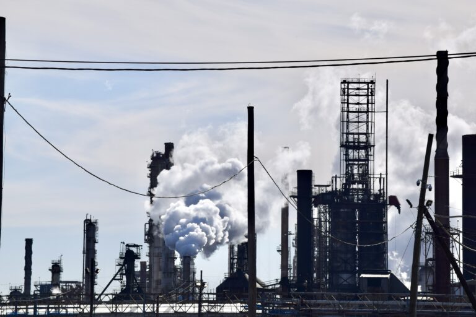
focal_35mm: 195
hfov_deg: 10.5
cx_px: 238
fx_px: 2578
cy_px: 158
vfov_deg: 7.0
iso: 200
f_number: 10
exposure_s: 1/1600
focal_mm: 130
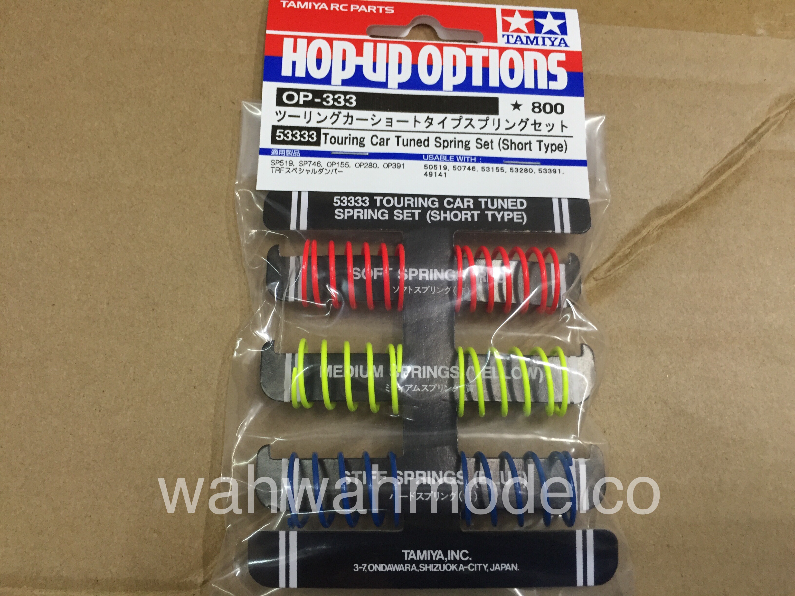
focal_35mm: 29
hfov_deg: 61.7
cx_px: 398
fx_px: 666
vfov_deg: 48.2
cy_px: 298
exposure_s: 1/33
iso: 125
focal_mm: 4.15
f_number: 2.2
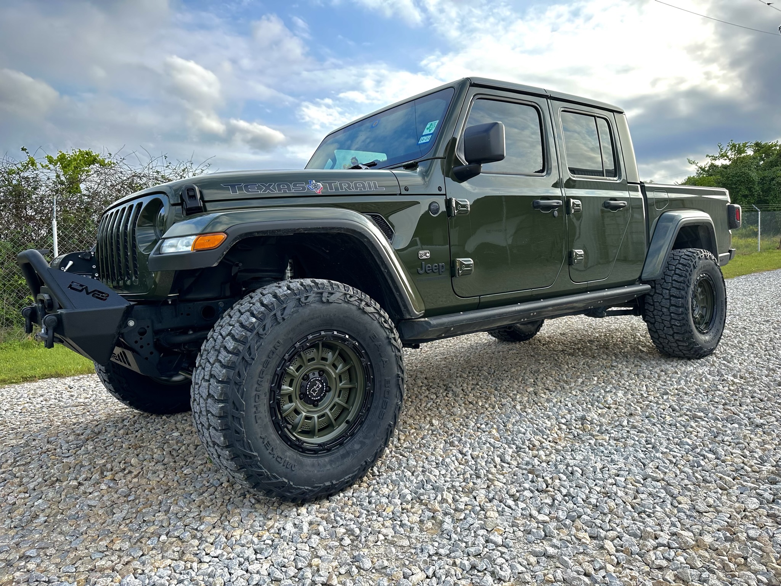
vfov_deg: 56.8
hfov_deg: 71.6
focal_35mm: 24
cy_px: 293
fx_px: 541
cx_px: 390
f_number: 1.78
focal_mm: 6.86
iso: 80
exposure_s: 1/1541
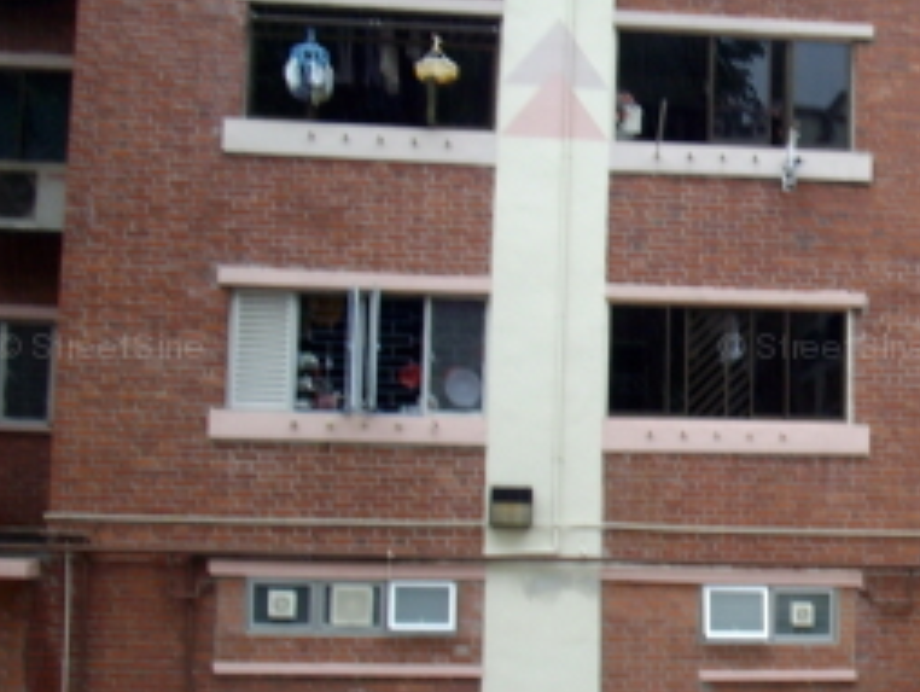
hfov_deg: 23.1
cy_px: 351
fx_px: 2128
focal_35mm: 80
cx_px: 989
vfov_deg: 18.5
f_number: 2.8
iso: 80
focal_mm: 6.2
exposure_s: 1/80
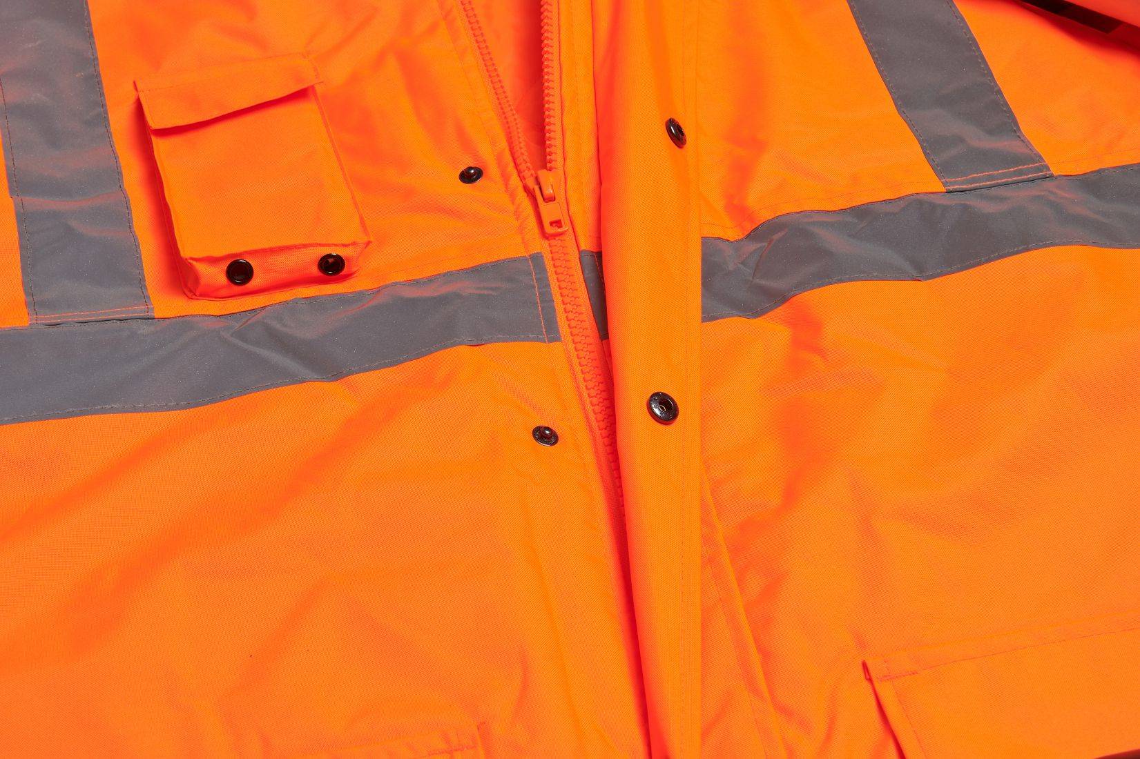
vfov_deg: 19.4
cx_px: 570
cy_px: 380
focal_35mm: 70
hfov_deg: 28.8
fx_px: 2216
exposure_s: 1/60
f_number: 20
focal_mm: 70
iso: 64
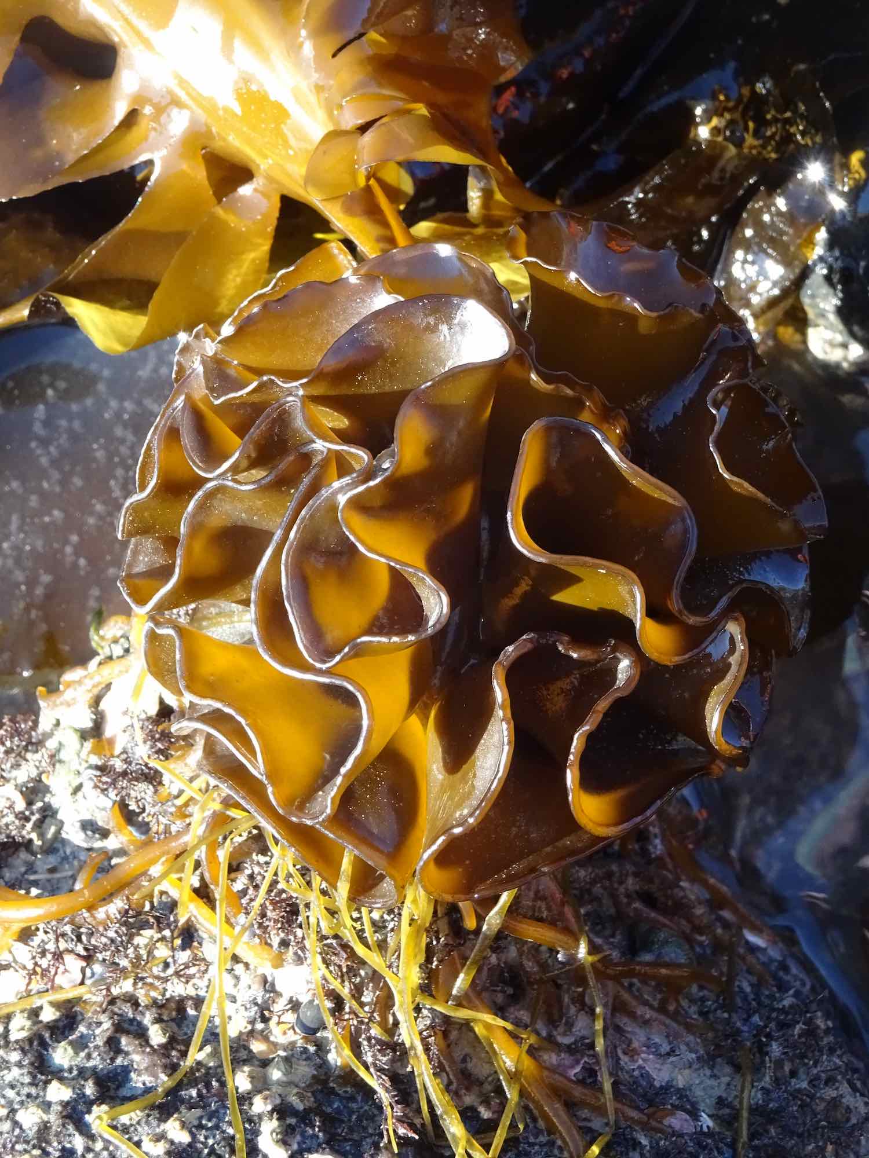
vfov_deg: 14.6
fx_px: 4519
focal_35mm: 135
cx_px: 434
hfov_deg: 11.0
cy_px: 579
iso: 320
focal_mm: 23.11
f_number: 5.6
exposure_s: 1/160
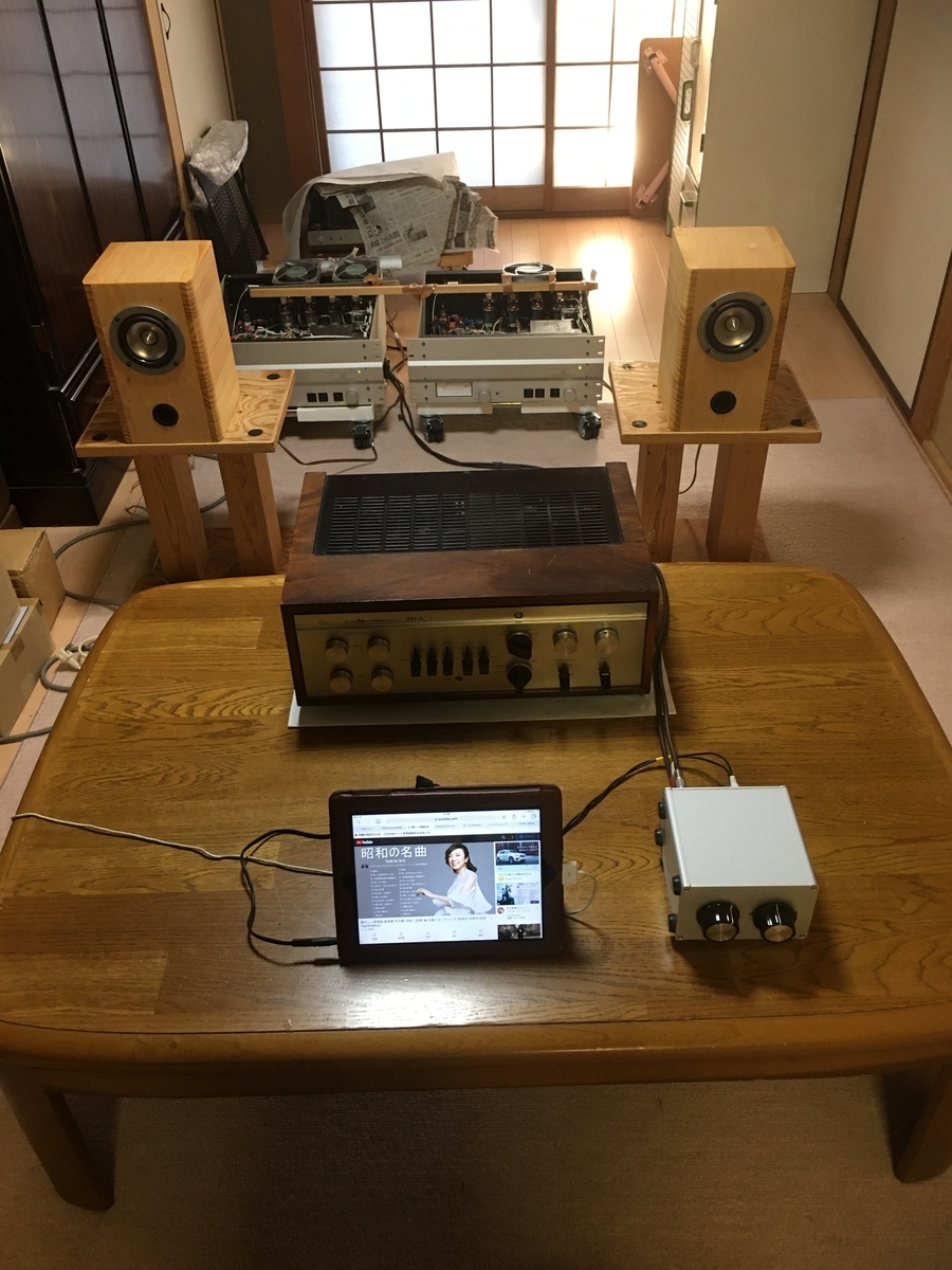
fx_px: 1063
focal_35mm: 29
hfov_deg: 48.2
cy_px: 635
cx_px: 476
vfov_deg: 61.7
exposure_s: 1/15
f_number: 2.2
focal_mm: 4.15
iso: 80
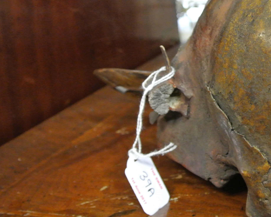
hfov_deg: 25.2
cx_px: 282
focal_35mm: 71
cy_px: 85
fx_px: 569
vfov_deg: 21.5
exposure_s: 1/30
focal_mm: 13.6
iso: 1250
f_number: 4
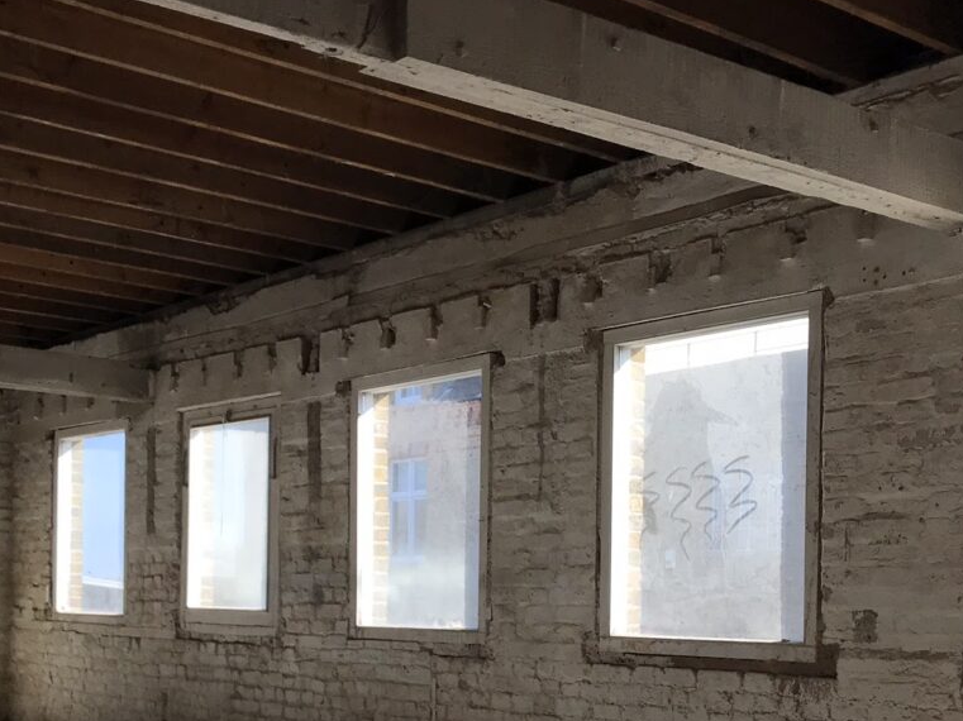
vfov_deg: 26.2
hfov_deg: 35.5
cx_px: 521
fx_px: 1502
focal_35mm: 54
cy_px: 641
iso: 20
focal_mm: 3.99
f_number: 1.8
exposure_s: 1/587
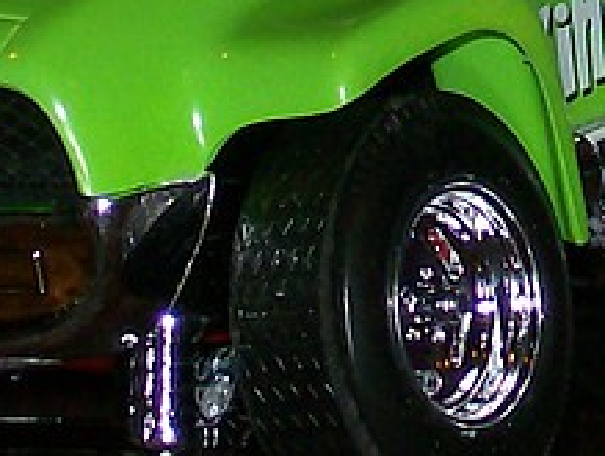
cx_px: 714
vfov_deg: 3.6
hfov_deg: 4.8
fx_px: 7143
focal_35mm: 408
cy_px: -405
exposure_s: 1/95.5
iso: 80
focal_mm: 11.6
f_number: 3.8
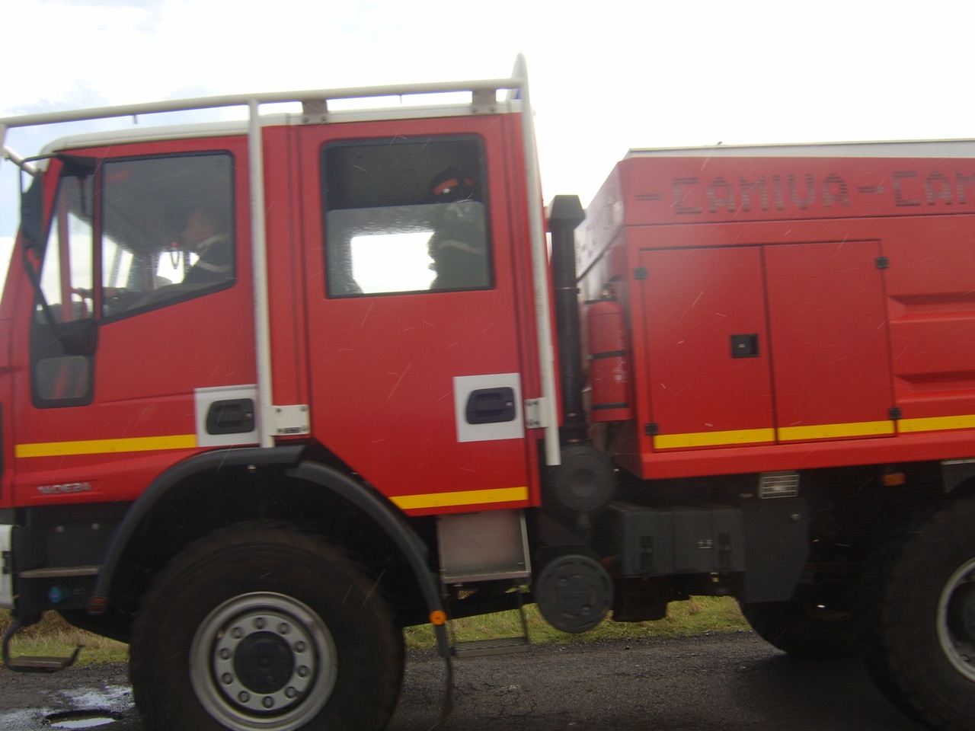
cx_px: 488
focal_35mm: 31
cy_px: 366
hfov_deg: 58.4
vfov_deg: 45.4
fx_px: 873
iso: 50
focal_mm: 8.13
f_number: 6.7
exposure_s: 1/162
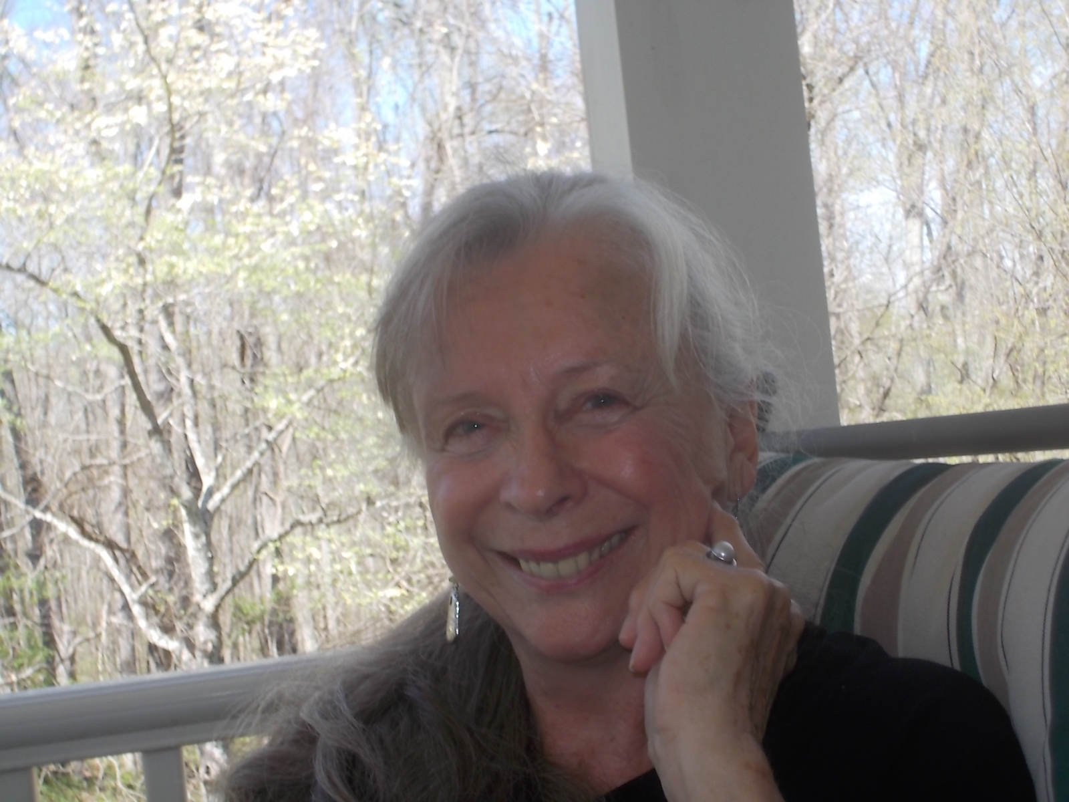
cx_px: 534
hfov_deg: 34.3
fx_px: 1729
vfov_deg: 26.1
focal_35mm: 56
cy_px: 401
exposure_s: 1/100
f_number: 4.7
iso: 80
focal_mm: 7.9
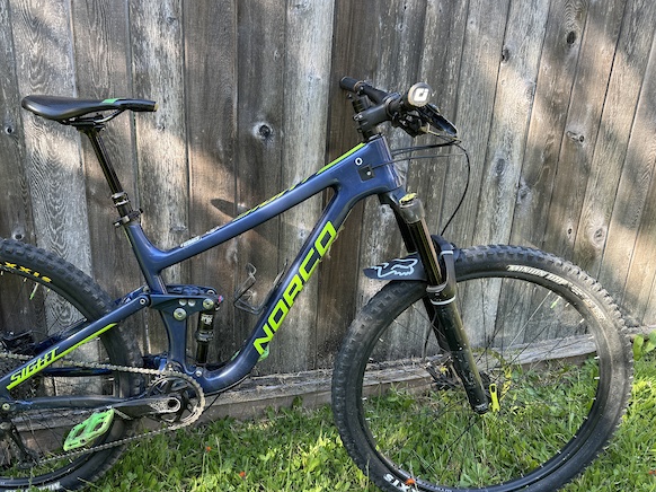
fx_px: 625
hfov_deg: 54.8
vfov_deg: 42.7
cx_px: 252
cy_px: 298
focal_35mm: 33
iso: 64
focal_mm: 6.76
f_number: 1.78
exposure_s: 1/135
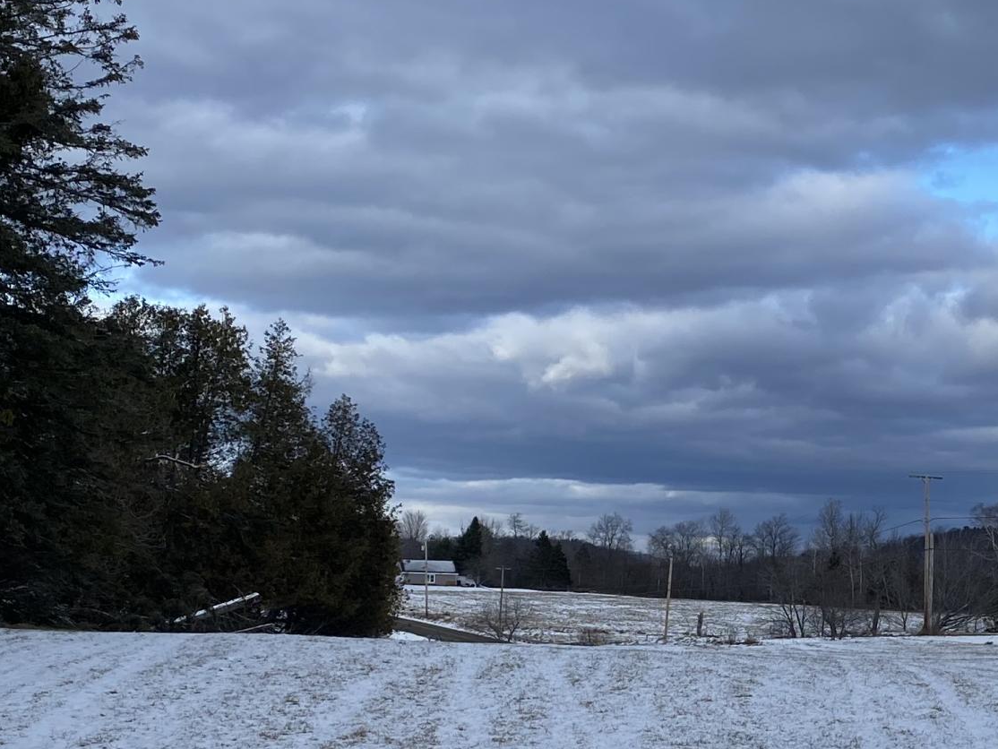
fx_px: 2019
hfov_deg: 27.1
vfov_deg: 20.9
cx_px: 840
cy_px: 554
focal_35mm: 70
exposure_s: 1/998
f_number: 1.8
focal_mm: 4.25
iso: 32
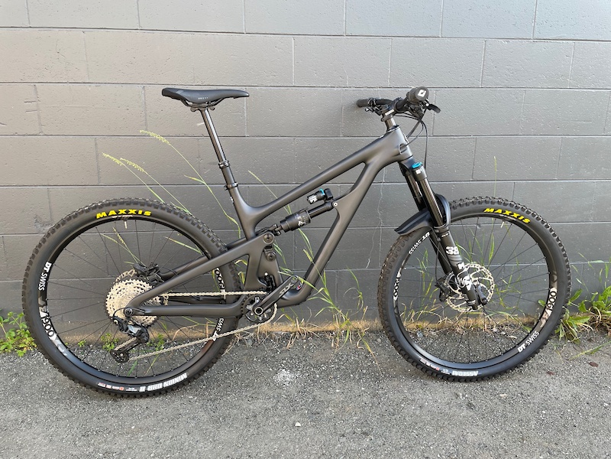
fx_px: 459
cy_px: 230
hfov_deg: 67.3
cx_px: 306
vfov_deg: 53.1
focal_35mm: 26
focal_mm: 4.2
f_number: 1.6
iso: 32
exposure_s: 1/142
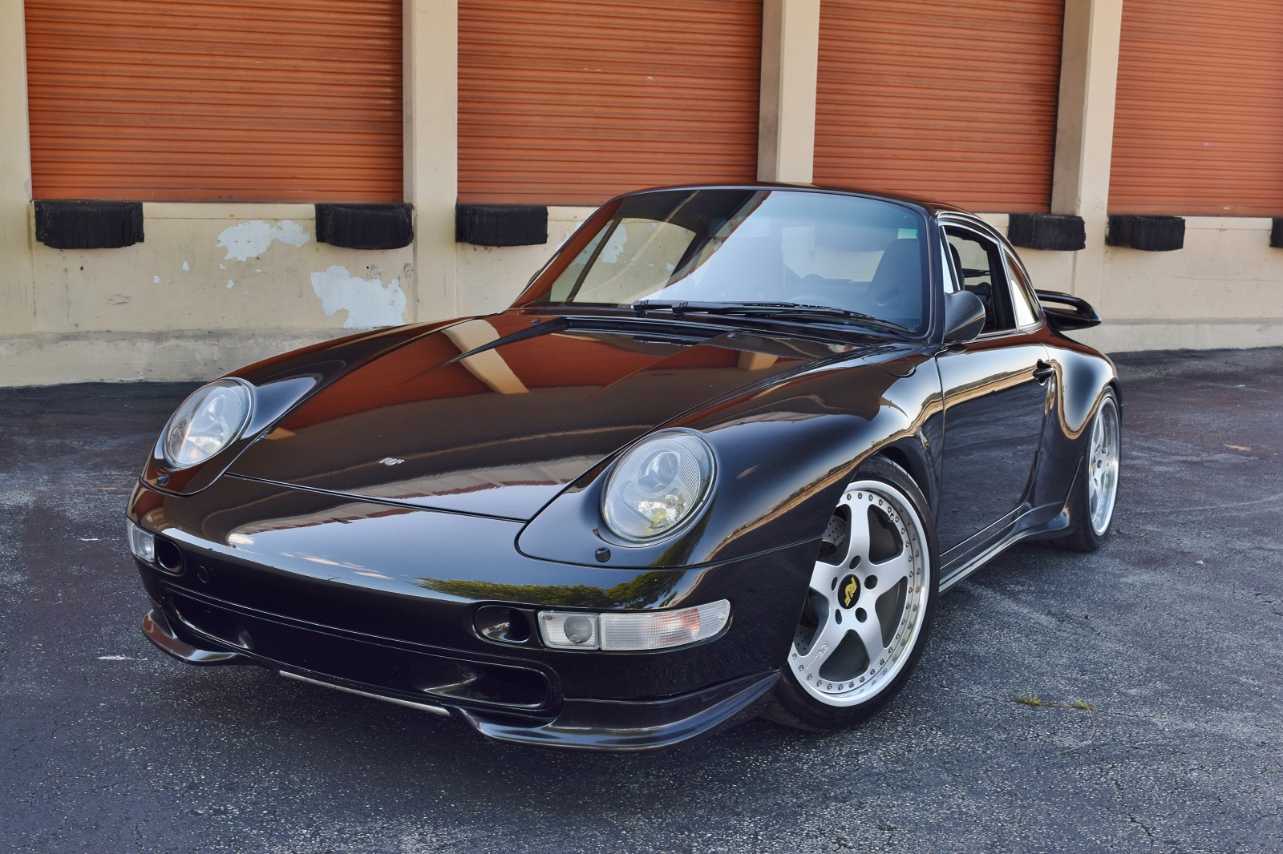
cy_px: 427
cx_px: 642
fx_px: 1443
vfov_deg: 33.0
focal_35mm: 40
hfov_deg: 47.9
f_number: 9
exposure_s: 1/40
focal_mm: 27
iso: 220
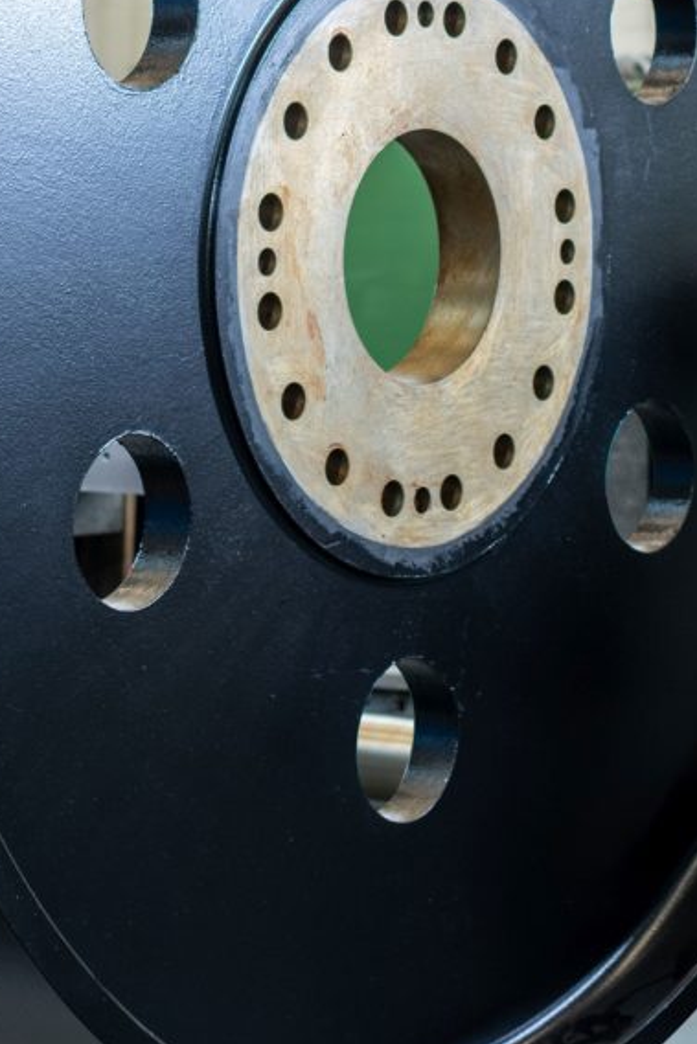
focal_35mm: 152
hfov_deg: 9.0
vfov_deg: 13.3
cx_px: 679
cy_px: -85
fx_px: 4411
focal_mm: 45
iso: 160
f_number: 3.5
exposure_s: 1/40
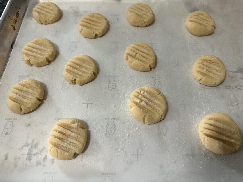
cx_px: 122
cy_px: 91
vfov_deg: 53.1
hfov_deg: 67.3
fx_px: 183
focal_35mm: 26
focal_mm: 5.7
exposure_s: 1/60
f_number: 1.5
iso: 160
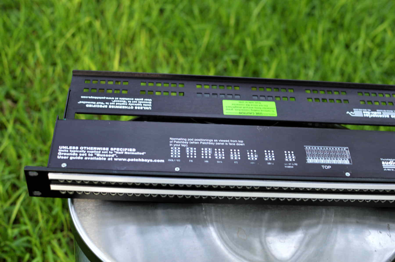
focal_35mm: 52
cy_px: 131
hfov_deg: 37.9
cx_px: 198
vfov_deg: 25.7
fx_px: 575
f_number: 4
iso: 450
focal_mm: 35
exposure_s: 1/60
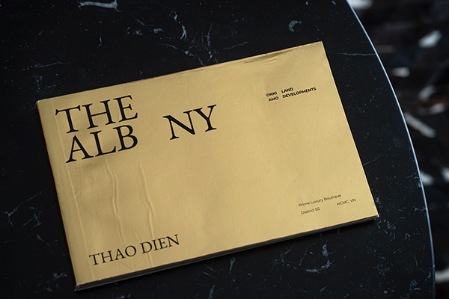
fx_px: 1060
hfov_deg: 23.9
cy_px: 150
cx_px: 224
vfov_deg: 16.1
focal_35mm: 85
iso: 125
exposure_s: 1/80
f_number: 4
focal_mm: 85
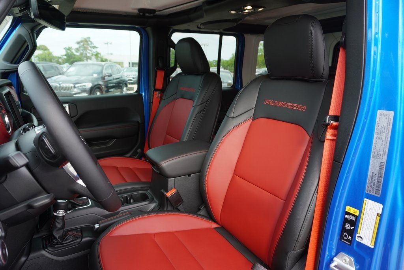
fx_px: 269
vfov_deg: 53.1
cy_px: 135
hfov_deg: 73.7
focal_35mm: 24
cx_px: 202
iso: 100
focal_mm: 16
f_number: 4
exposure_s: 1/60
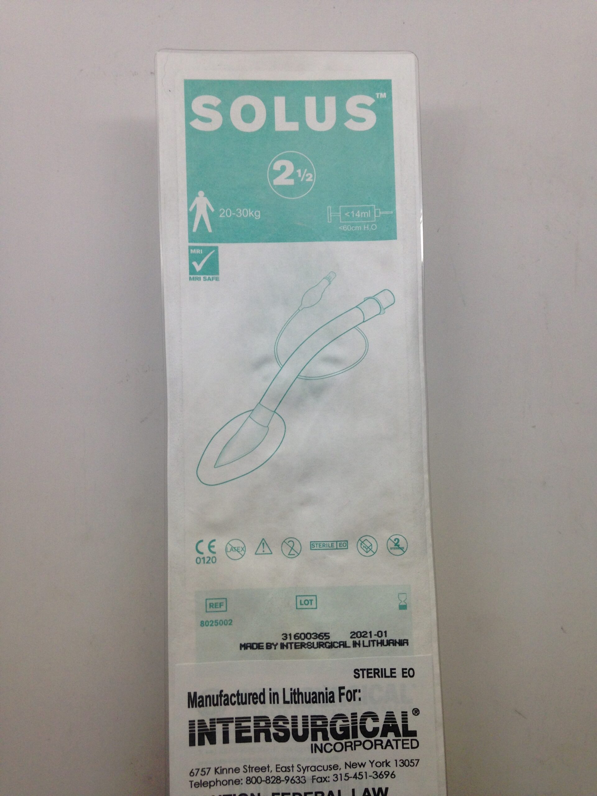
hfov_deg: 42.9
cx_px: 298
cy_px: 398
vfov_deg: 55.4
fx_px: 759
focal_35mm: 33
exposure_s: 1/120
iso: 80
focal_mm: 4.12
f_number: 2.4
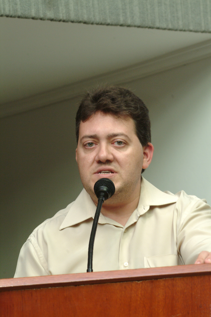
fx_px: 1477
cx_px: 106
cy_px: 158
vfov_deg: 12.2
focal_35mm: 168
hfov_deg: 8.2
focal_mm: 112
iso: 800
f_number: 5.6
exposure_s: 1/45
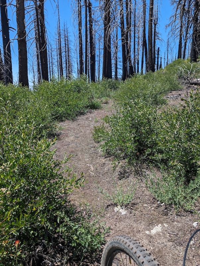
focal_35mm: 24
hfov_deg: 56.9
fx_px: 184
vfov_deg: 71.5
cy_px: 133
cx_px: 100
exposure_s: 1/775
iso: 19
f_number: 1.68
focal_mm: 6.9
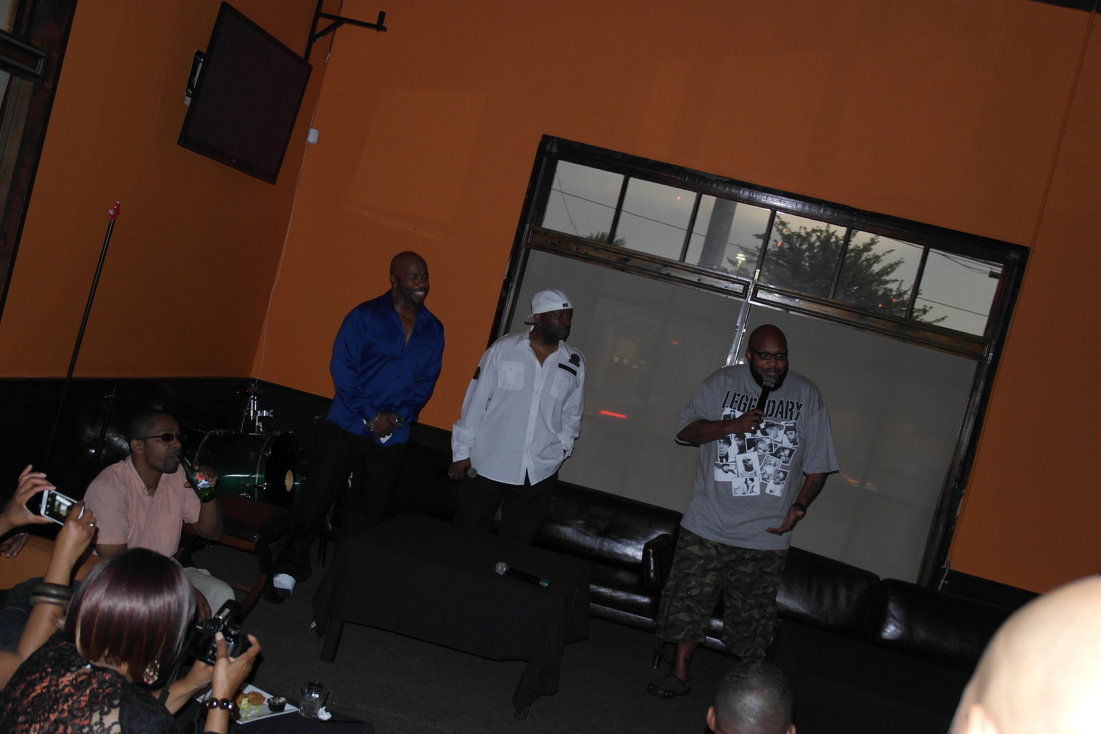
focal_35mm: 36
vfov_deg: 36.9
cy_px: 367
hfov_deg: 53.1
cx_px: 550
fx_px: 1101
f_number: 4
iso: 400
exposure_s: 1/50
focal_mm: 24
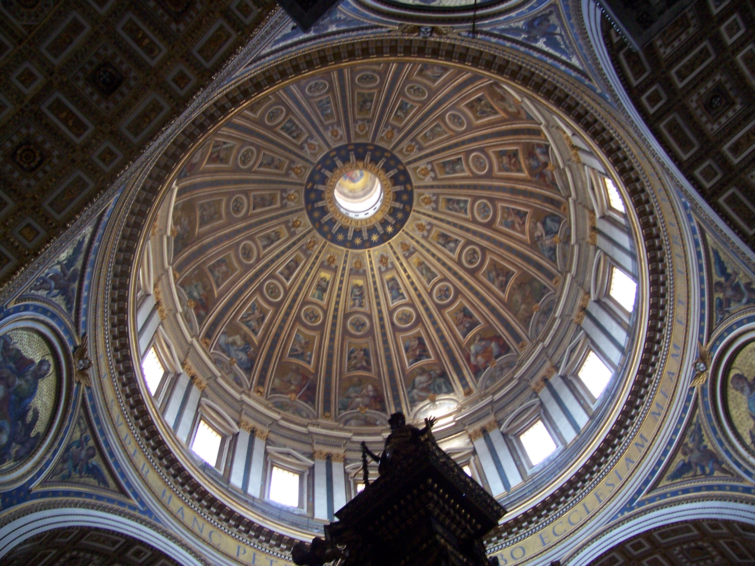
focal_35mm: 34
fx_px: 742
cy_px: 283
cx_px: 378
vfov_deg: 41.8
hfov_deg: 54.0
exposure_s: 1/8
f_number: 2.7
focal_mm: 5.6
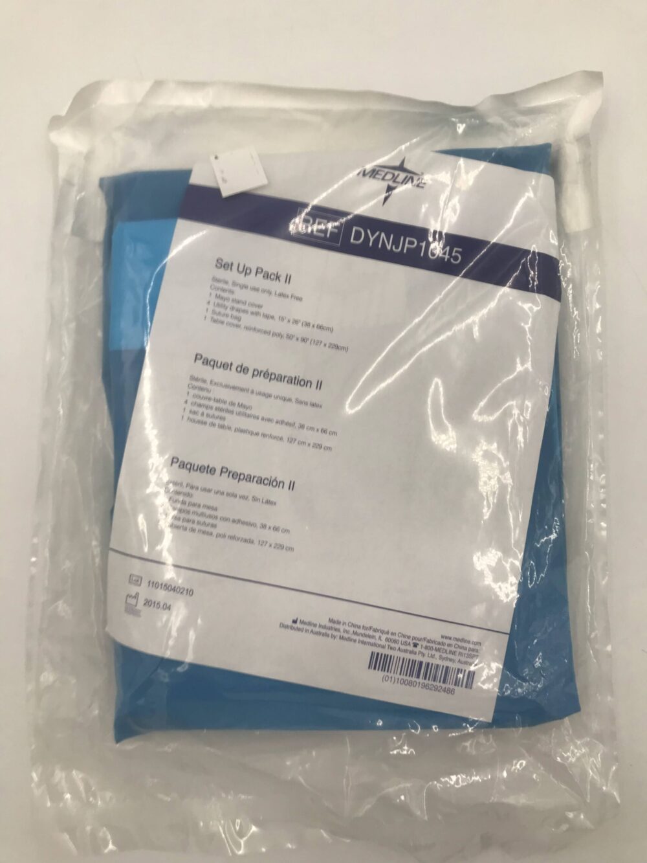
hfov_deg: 49.8
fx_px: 698
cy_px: 432
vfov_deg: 63.4
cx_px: 324
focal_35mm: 28
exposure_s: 1/60
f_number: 1.8
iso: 32
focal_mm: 3.99
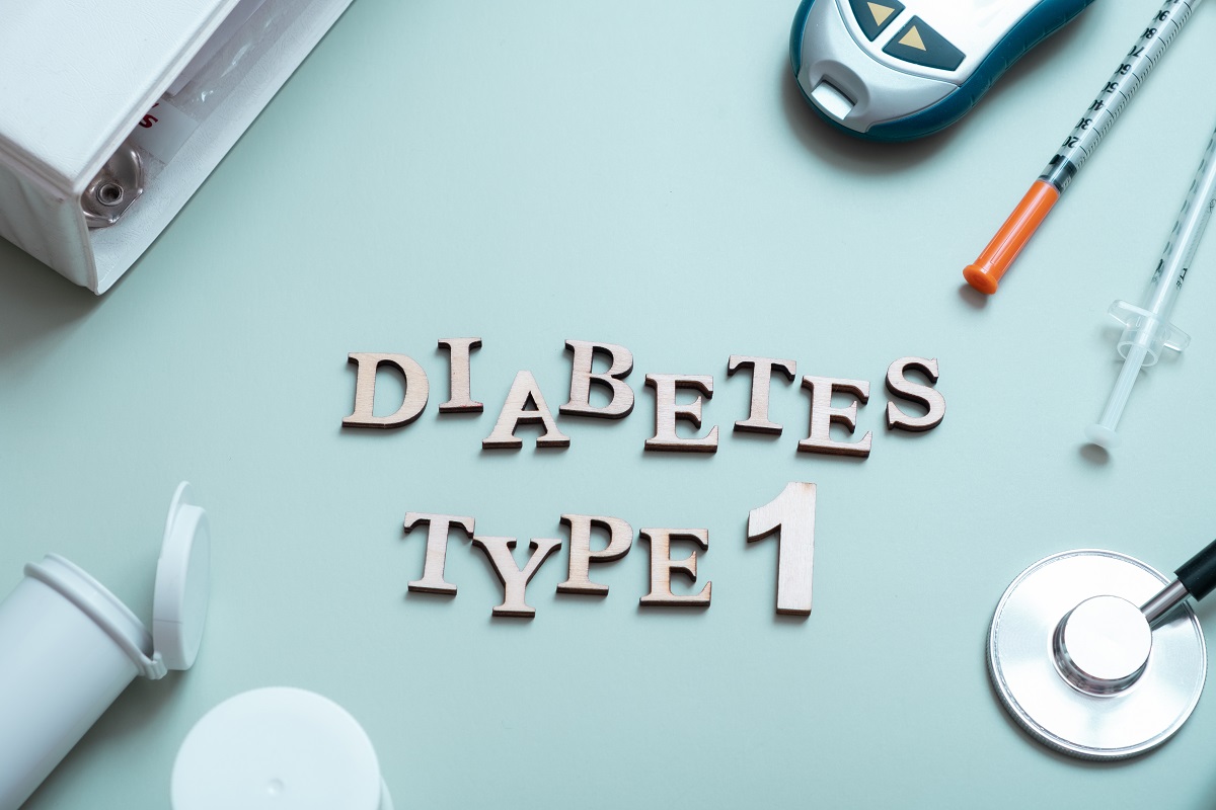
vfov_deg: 16.5
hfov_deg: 24.5
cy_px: 405
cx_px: 608
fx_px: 2803
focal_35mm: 83
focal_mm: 55
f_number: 8
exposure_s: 1/160
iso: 160
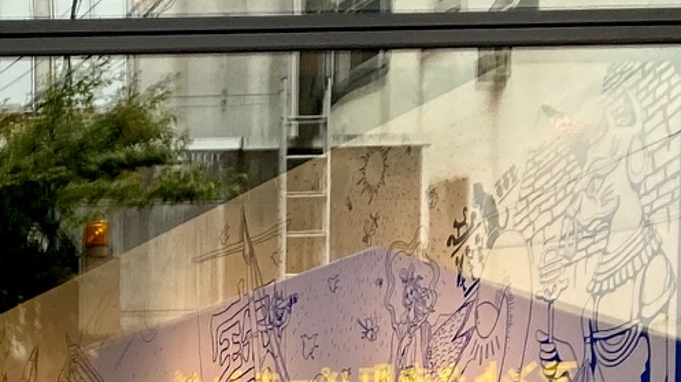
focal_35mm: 115
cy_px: 865
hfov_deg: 15.2
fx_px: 2076
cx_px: -665
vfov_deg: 9.5
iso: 32
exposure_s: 1/203
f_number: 1.8
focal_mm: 4.25
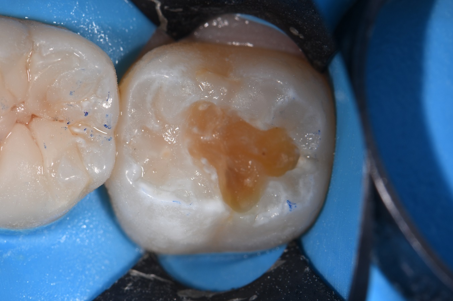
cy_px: 150
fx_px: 1975
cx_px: 226
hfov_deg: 13.1
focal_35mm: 157
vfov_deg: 8.7
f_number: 32
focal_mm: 105
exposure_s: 1/160
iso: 200
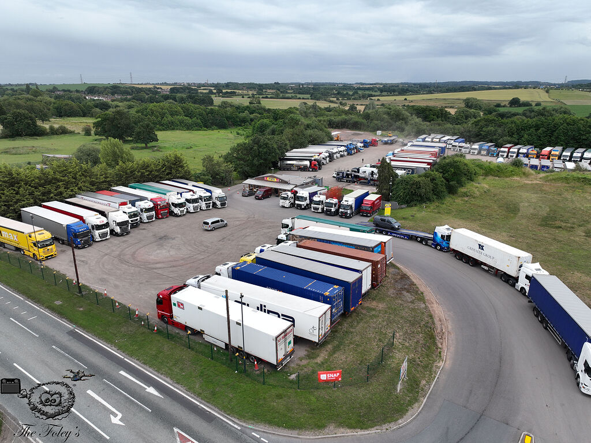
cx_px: 296
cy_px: 222
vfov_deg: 56.8
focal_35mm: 24
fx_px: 410
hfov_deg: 71.6
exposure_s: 1/100
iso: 100
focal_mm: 12.29
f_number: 2.8
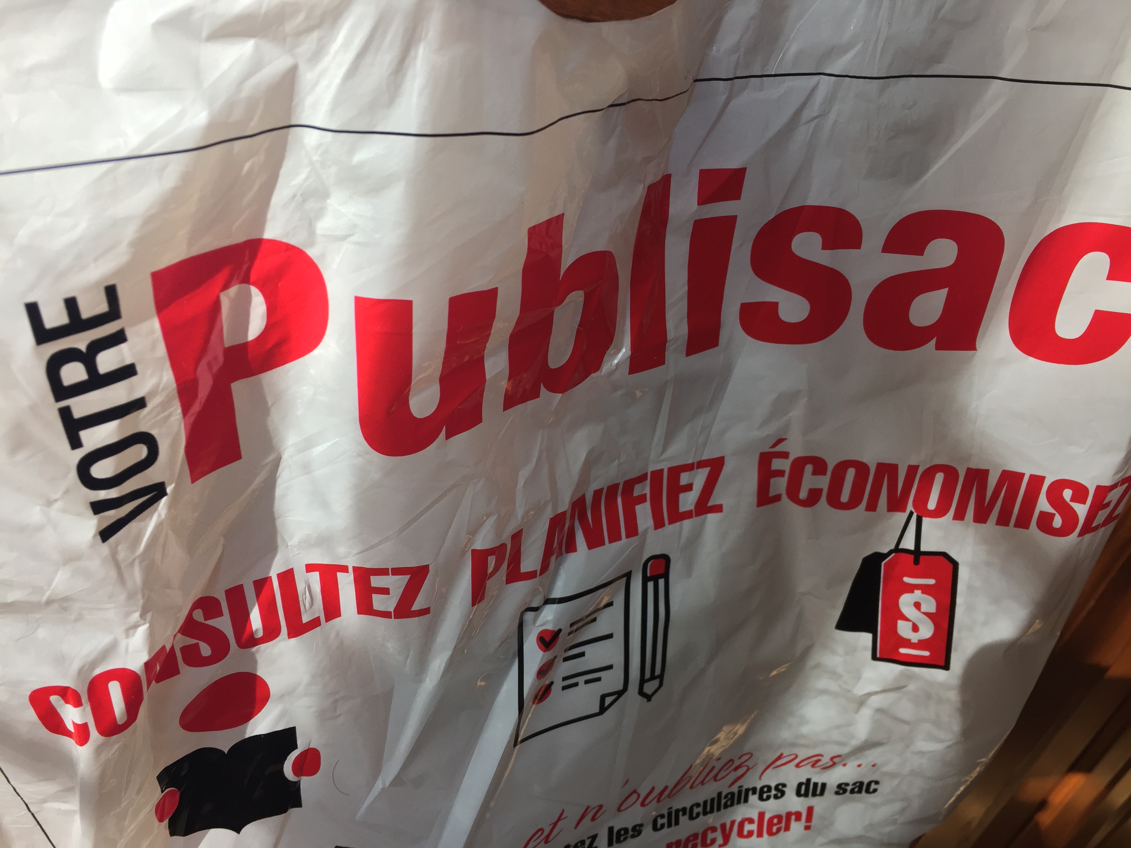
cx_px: 566
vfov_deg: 48.2
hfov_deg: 61.7
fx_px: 948
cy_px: 424
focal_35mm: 29
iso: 50
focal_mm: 4.15
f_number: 2.2
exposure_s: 1/120
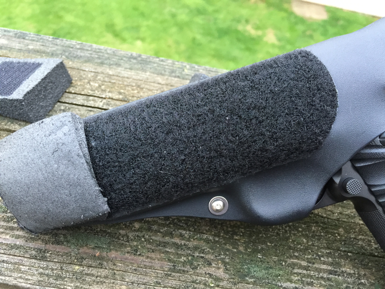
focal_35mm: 29
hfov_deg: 61.7
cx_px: 192
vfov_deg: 48.2
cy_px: 144
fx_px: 323
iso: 125
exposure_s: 1/15
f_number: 2.2
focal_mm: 4.15
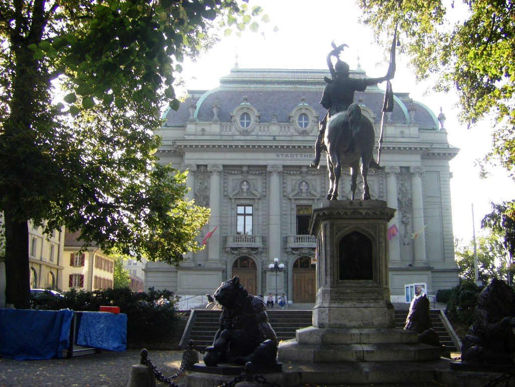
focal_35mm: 38
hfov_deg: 49.0
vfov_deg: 37.7
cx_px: 258
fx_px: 565
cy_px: 194
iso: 64
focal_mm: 6.3
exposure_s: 1/100
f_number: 3.5
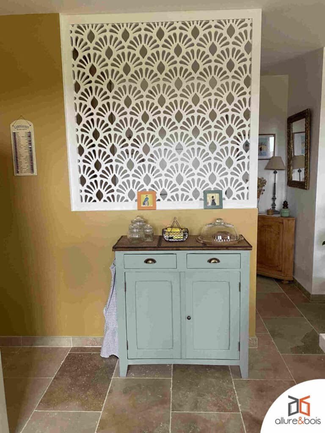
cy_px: 216
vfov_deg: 67.3
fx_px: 325
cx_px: 162
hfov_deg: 53.1
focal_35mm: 26
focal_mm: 4.3
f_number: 1.8
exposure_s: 1/60
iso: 125
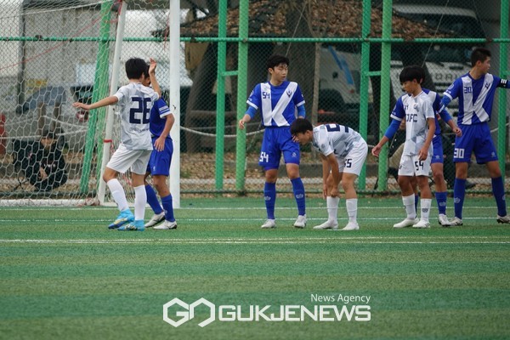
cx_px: 255
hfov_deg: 3.4
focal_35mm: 600
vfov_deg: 2.3
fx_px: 8499
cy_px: 170
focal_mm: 220
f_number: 4
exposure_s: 1/250
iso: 200
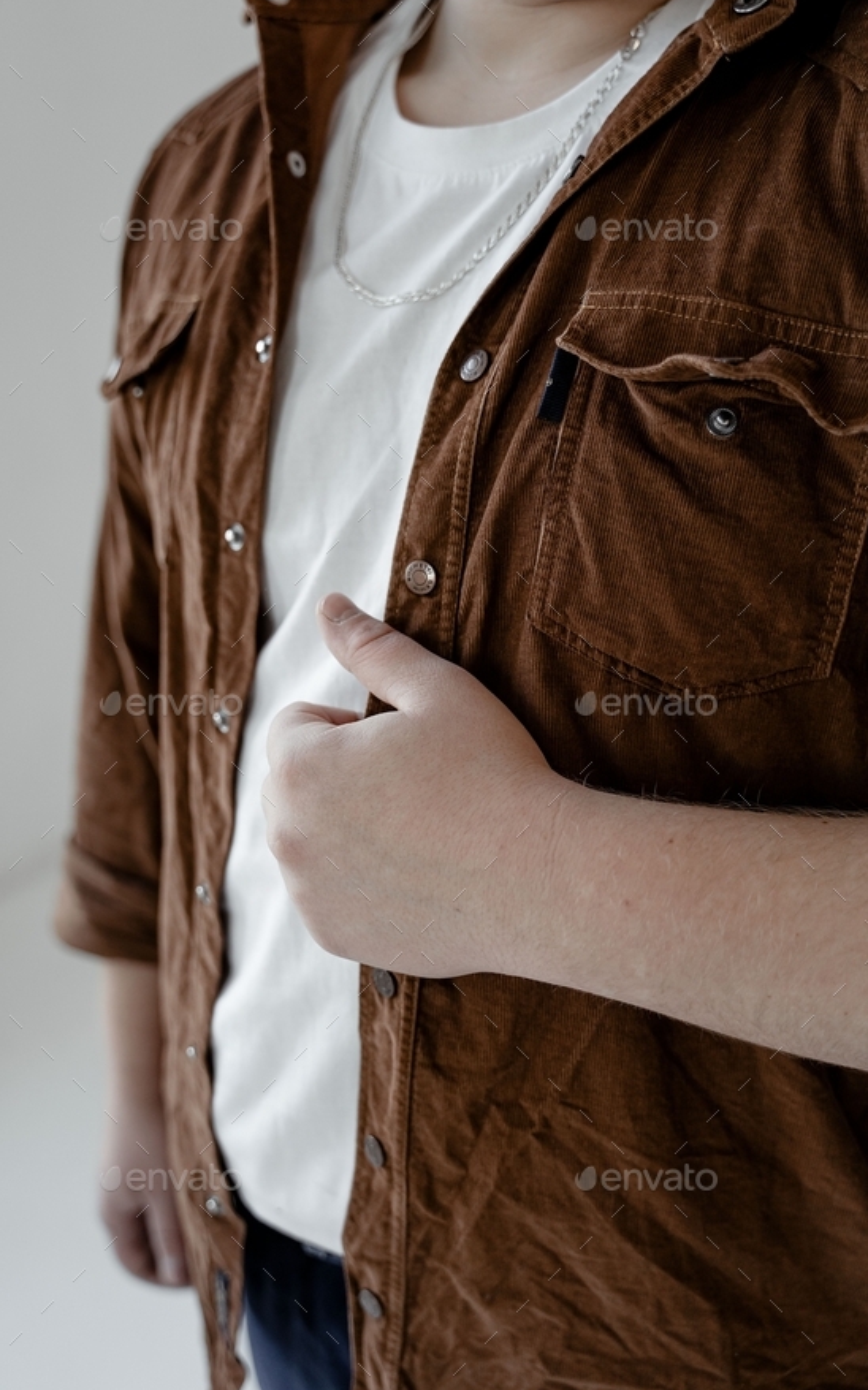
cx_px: 404
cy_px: 693
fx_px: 1402
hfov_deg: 34.4
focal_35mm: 37
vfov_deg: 52.8
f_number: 2.8
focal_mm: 36
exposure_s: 1/160
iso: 400
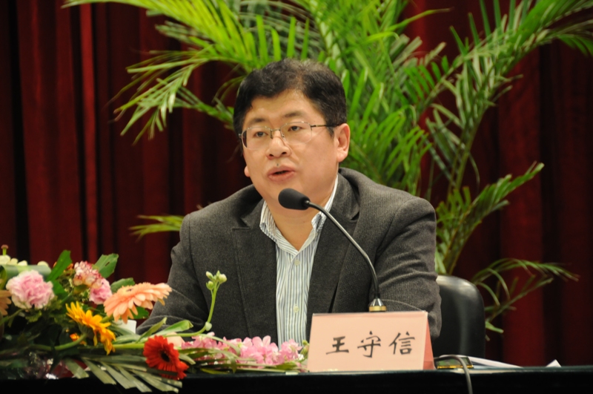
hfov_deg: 12.2
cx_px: 296
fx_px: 2763
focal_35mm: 168
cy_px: 197
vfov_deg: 8.1
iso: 800
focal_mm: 112
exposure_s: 1/15
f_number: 5.3
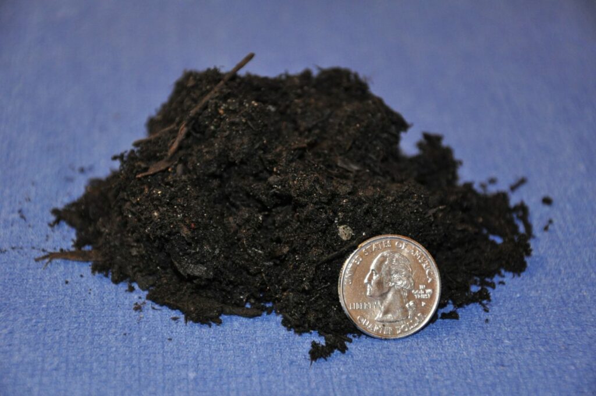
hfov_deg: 16.1
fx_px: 2108
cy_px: 198
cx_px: 298
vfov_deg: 10.7
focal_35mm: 128
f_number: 5.6
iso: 800
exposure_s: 1/60
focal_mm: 85
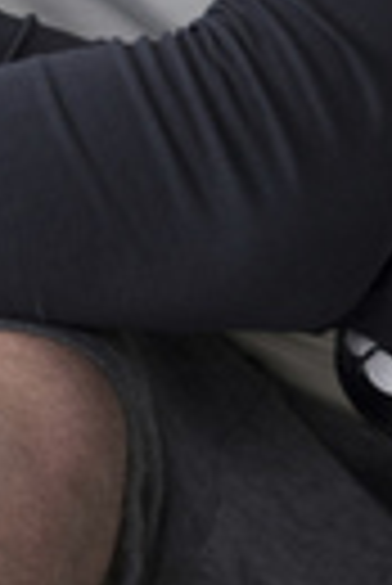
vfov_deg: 4.9
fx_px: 6874
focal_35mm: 422
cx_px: 257
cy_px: 166
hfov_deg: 3.3
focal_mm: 62
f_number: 2.8
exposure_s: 1/125
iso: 400
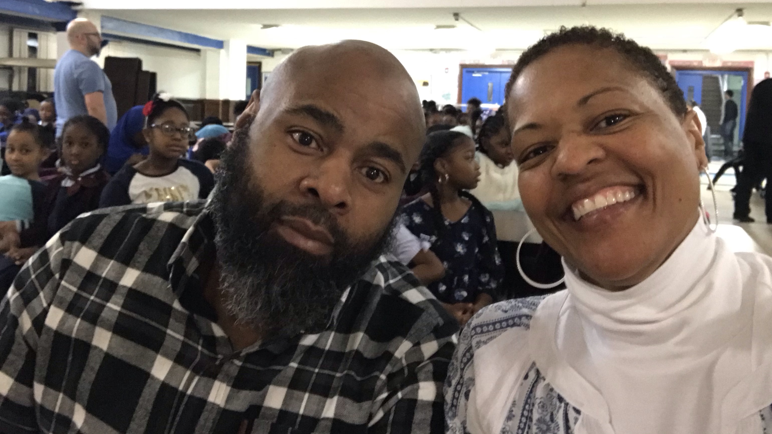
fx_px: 716
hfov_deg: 56.6
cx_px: 387
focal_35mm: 35
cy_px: 144
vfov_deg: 33.4
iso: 320
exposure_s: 1/20
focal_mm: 2.87
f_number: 2.2
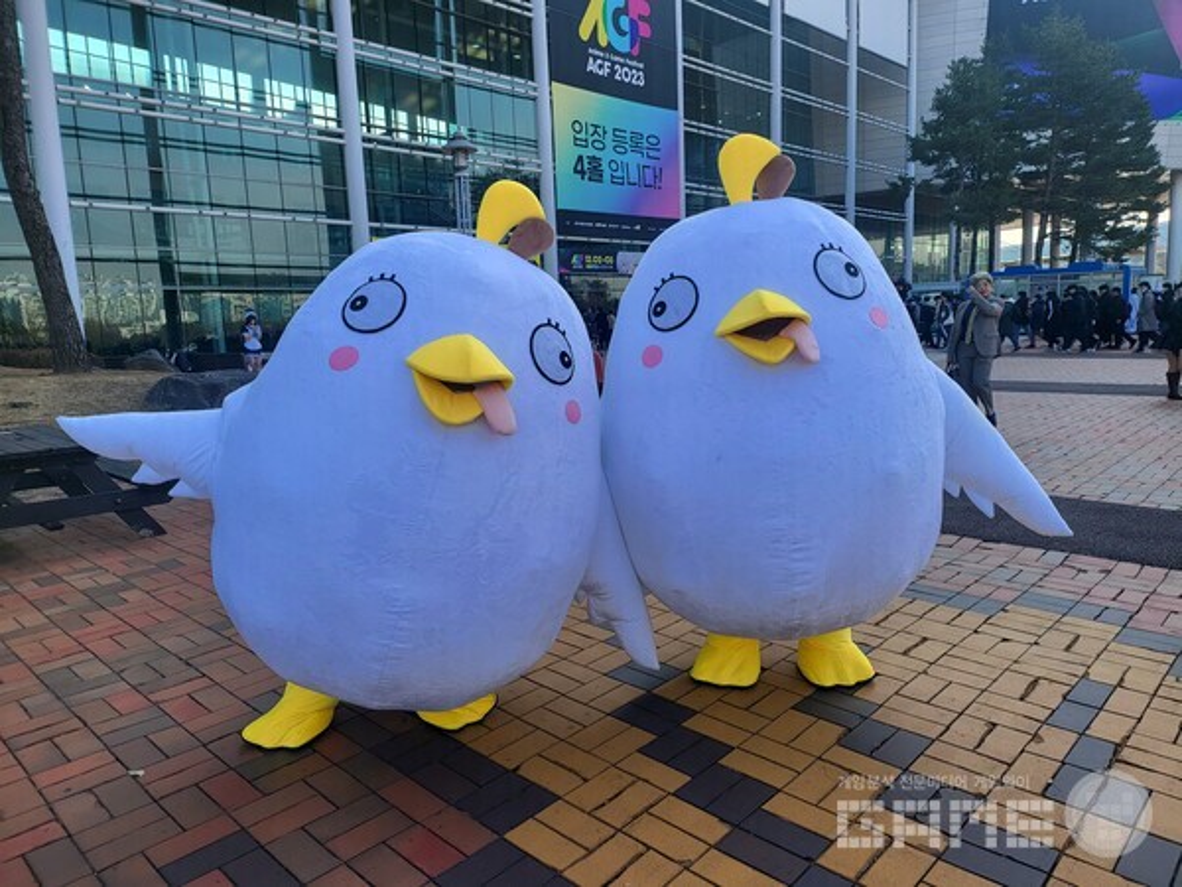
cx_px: 591
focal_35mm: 24
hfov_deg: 71.6
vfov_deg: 56.8
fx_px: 820
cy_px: 444
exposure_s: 1/803
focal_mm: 5
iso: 40
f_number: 1.8
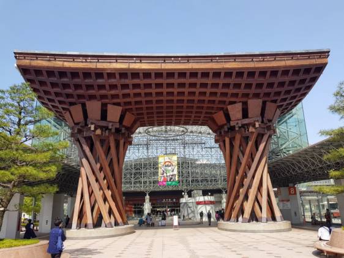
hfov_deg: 67.3
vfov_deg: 53.0
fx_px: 258
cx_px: 172
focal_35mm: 26
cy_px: 129
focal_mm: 4.2
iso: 40
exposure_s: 1/1156
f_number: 1.7
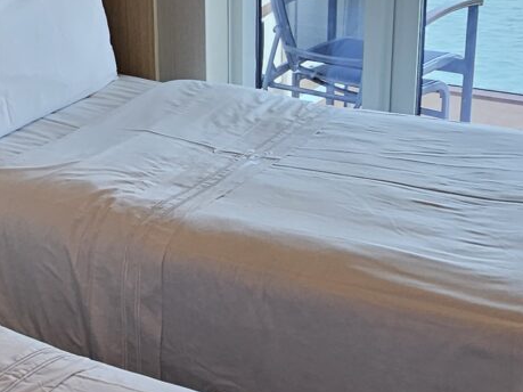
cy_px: 98
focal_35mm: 58
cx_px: 89
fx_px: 876
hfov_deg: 32.2
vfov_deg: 24.9
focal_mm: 2.2
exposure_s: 1/120
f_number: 2.2
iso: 64
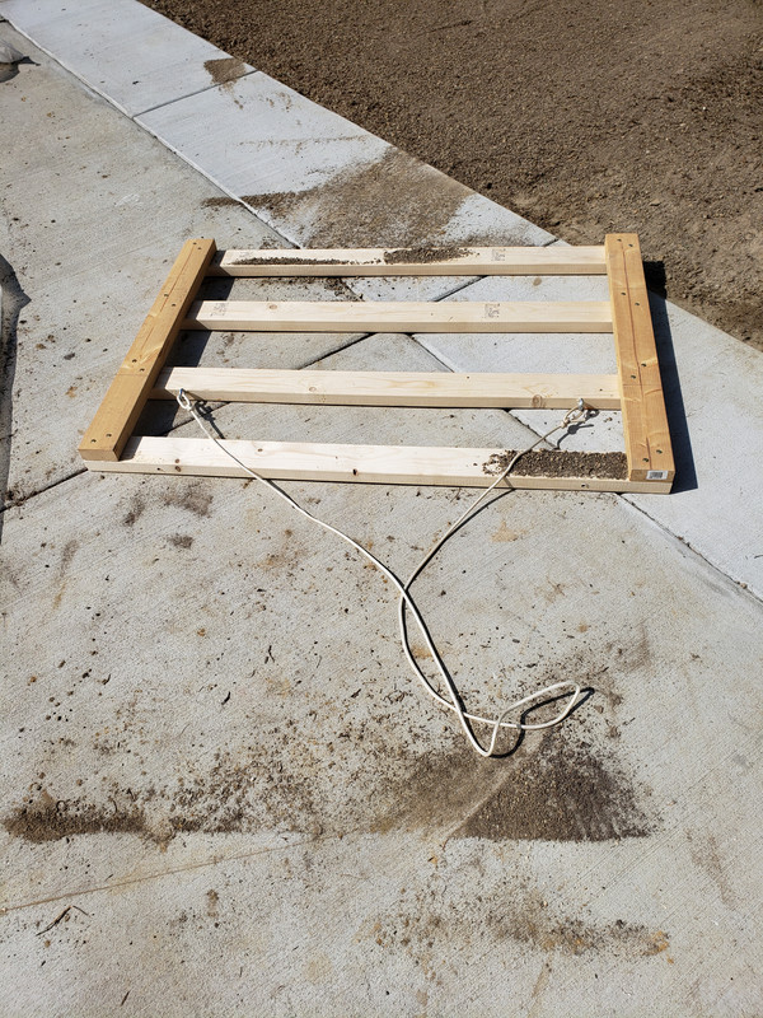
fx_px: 764
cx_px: 382
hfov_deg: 53.1
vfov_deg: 67.3
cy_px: 509
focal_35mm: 26
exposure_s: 1/2945
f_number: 2.4
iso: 50
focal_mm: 4.3
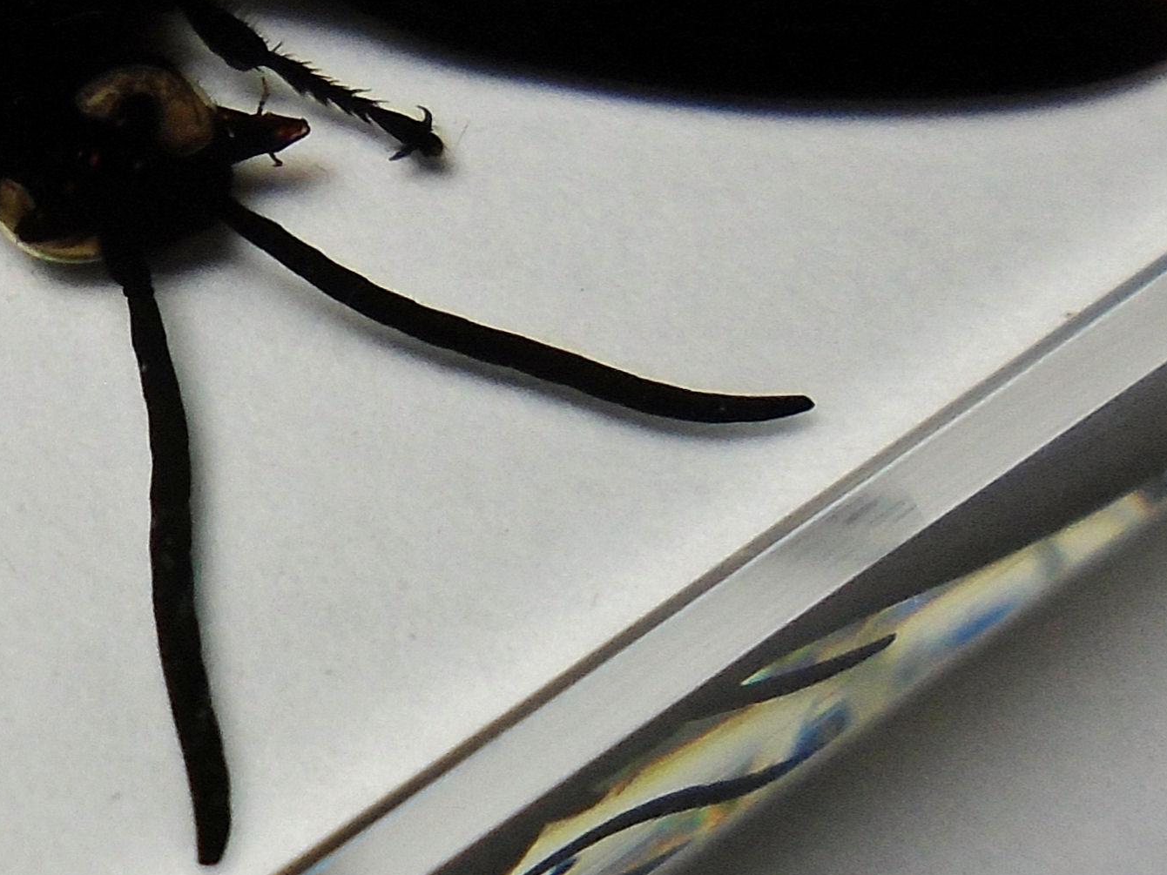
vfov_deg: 14.8
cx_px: -199
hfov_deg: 18.7
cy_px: 285
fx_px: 3371
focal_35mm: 100
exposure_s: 1/500
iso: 100
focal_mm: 4.6
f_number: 3.2
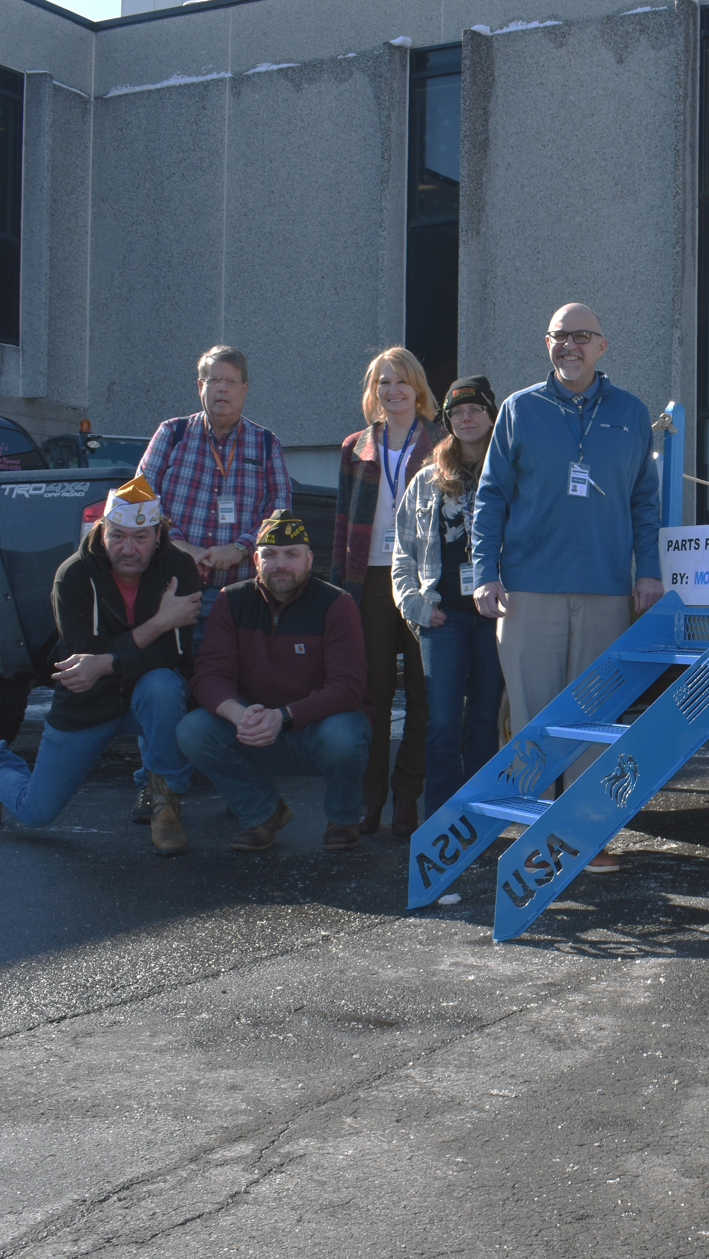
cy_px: 640
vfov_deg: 42.9
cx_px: 743
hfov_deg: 23.6
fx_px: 1604
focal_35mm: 48
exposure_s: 1/200
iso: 100
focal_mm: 20
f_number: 9
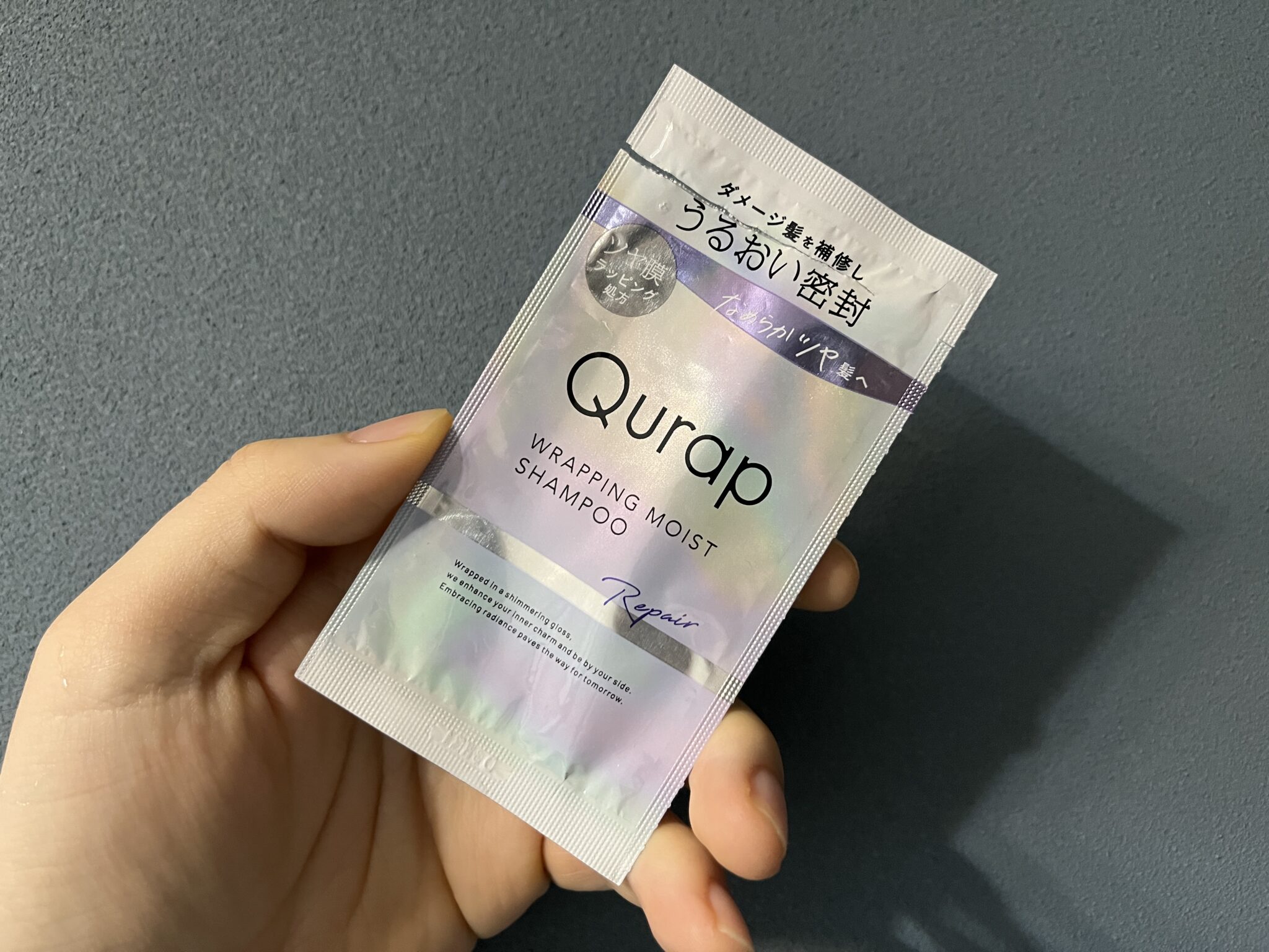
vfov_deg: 53.1
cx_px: 634
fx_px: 953
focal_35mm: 26
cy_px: 476
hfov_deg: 67.3
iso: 400
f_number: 1.6
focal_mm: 5.1
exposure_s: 1/50
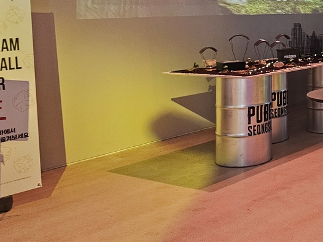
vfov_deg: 24.8
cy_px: -2
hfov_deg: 30.4
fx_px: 522
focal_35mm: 56
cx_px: 362
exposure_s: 1/59
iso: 320
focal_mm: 6.3
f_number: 1.7
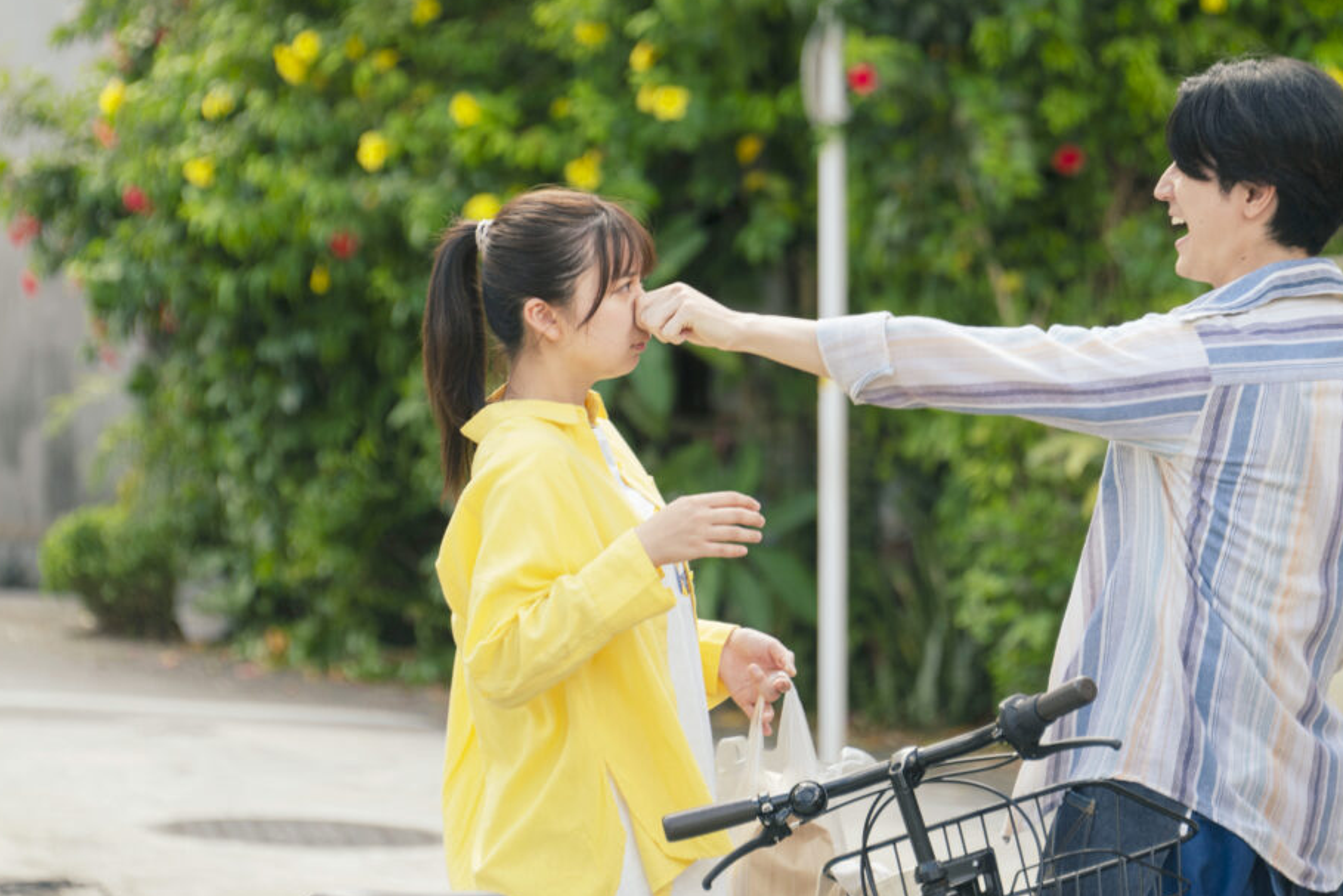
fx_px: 9848
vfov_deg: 5.2
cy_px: 334
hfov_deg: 7.8
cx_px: 795
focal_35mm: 264
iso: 125
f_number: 5.6
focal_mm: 200
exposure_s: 1/100
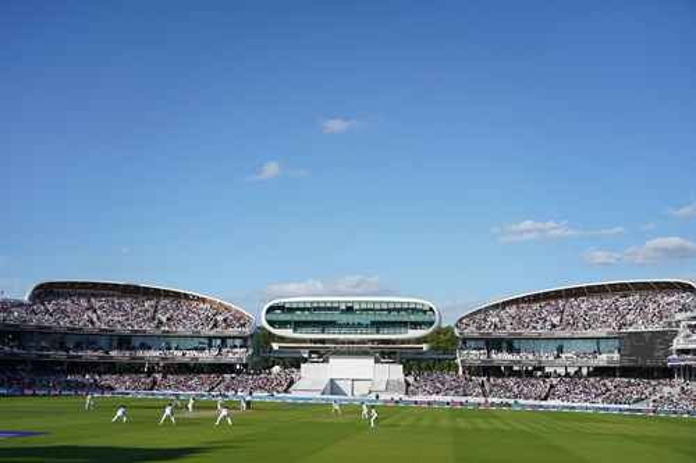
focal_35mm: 40
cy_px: 232
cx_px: 348
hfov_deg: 48.5
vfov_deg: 33.4
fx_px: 773
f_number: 4
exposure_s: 1/2500
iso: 200
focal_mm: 40
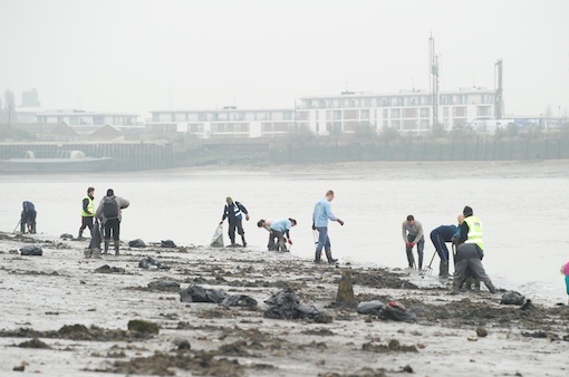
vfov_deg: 6.1
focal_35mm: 226
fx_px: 3565
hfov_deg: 9.1
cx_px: 310
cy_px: 223
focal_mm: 180
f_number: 5
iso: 800
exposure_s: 1/800
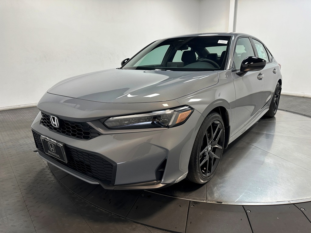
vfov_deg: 56.8
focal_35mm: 24
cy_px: 116
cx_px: 156
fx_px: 216
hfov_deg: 71.6
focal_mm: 6.86
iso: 250
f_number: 1.78
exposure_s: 1/60
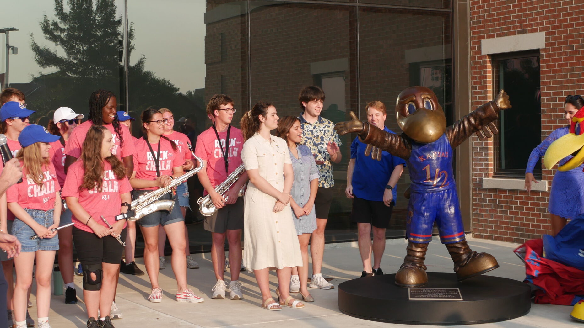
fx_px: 1068
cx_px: 312
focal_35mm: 69
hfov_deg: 30.6
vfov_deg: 17.5
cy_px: 145
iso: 200
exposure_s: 1/200
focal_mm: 23
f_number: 6.3
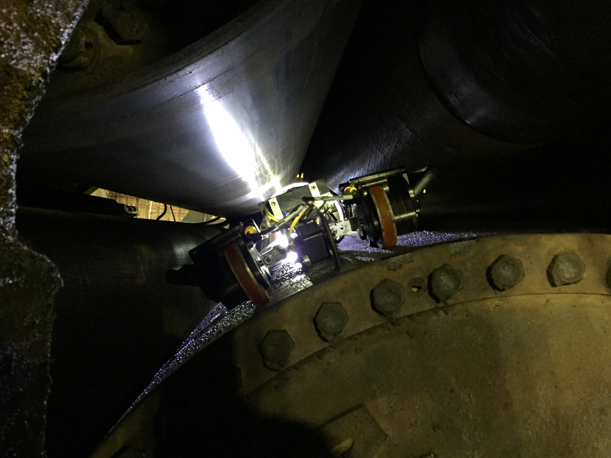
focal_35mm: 31
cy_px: 234
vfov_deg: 45.4
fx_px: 547
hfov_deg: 58.3
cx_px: 297
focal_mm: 4.15
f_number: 2.2
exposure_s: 1/15
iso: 320
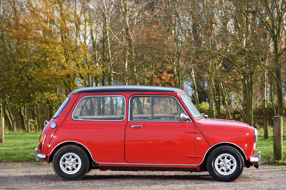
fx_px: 953
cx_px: 143
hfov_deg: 17.1
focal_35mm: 120
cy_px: 95
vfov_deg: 11.4
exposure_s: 1/60
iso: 200
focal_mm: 80
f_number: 6.3
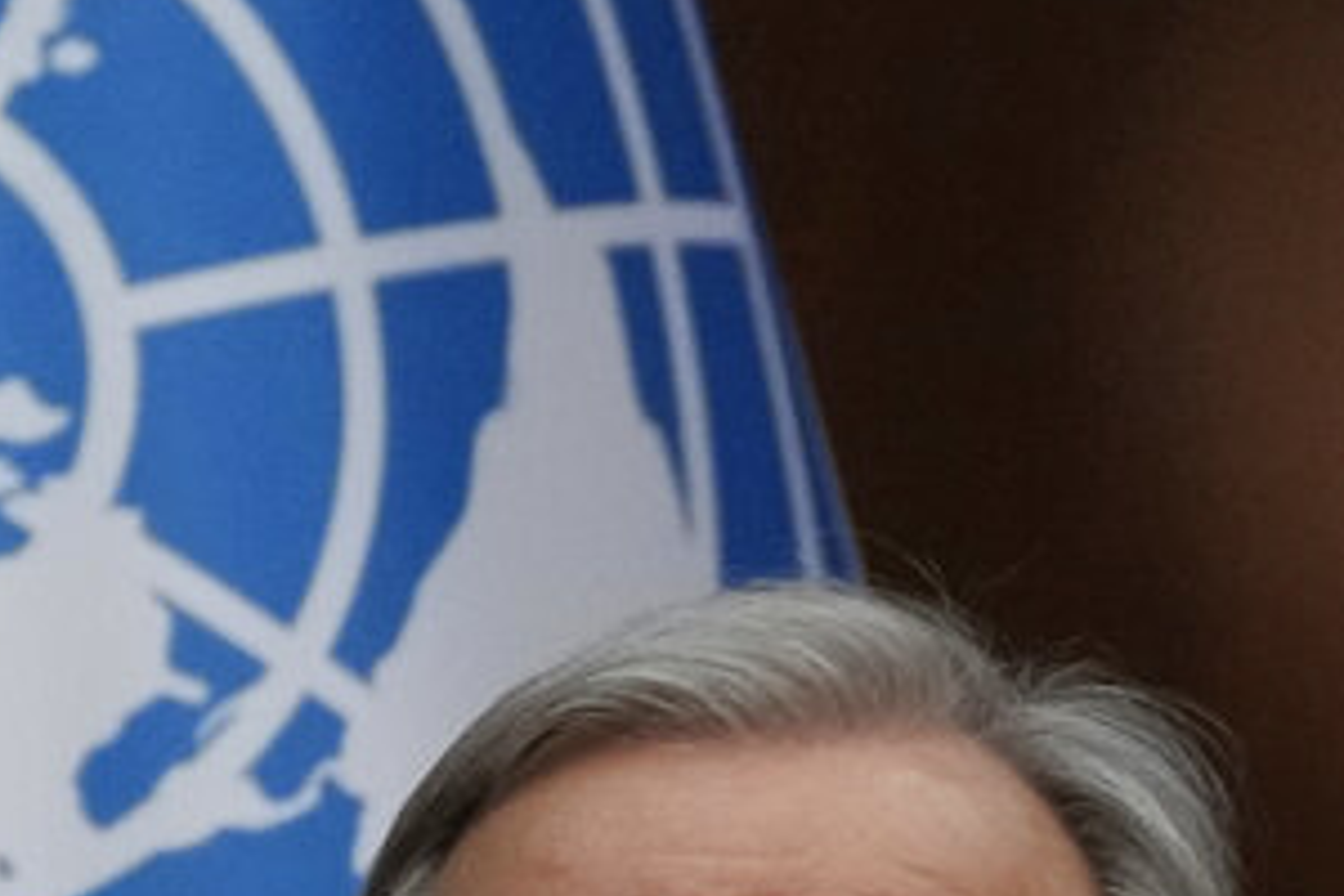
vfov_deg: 1.5
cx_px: 587
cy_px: 1445
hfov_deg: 2.2
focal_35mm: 947
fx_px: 35352
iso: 3200
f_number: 5.6
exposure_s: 1/100
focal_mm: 185
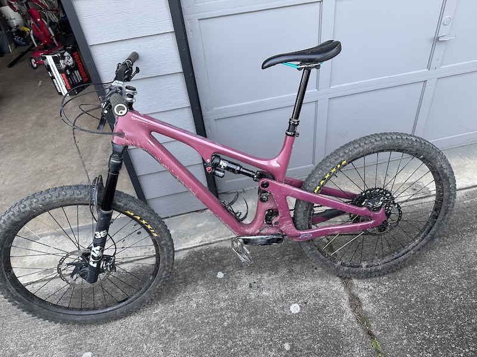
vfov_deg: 56.8
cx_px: 238
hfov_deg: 71.6
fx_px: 331
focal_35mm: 24
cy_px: 178
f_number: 1.78
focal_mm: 6.86
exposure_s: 1/121
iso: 125
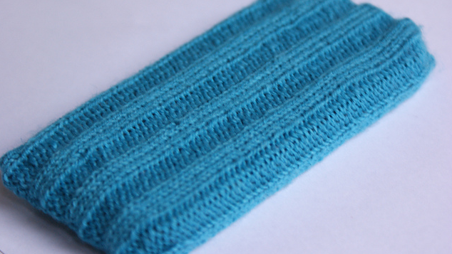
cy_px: 117
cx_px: 225
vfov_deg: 10.9
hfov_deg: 19.3
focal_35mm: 111
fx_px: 1331
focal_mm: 70
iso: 400
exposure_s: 1/15
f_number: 5.6
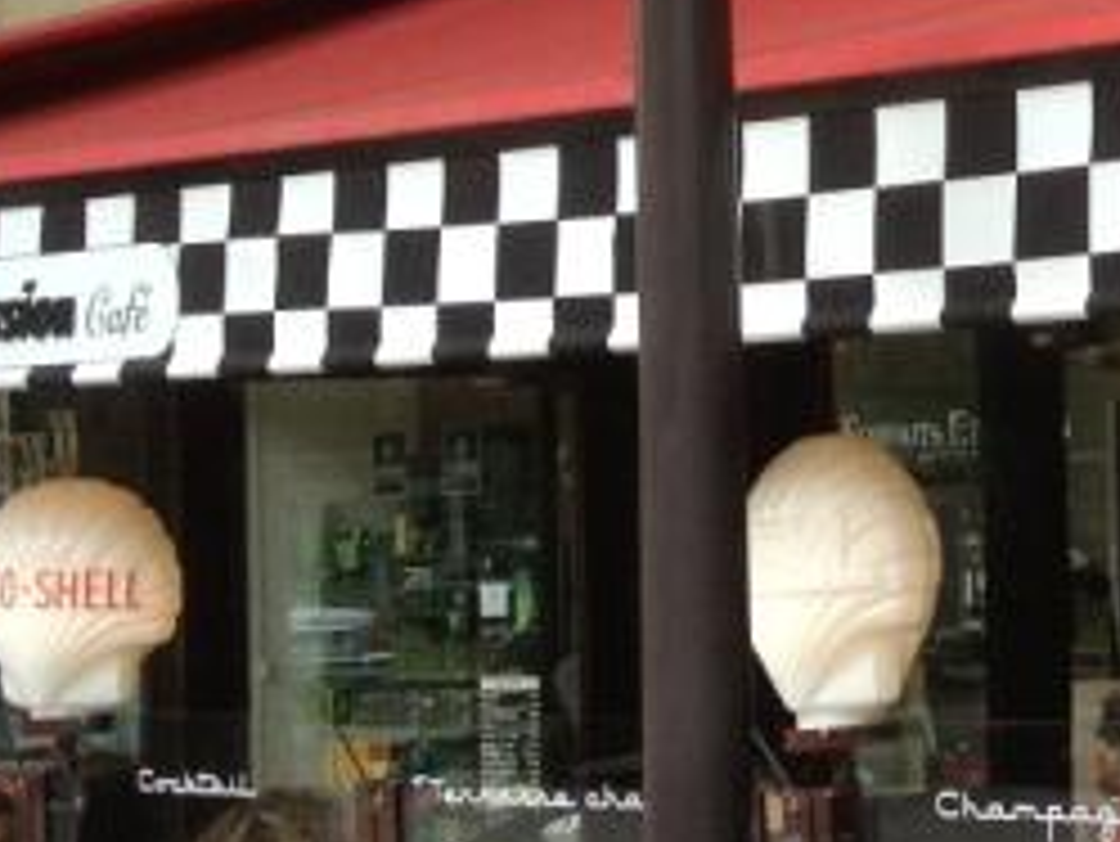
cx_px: 1880
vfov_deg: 10.3
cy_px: 221
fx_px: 4661
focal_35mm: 144
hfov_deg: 12.7
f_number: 2.4
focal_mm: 4.28
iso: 64
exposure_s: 1/277
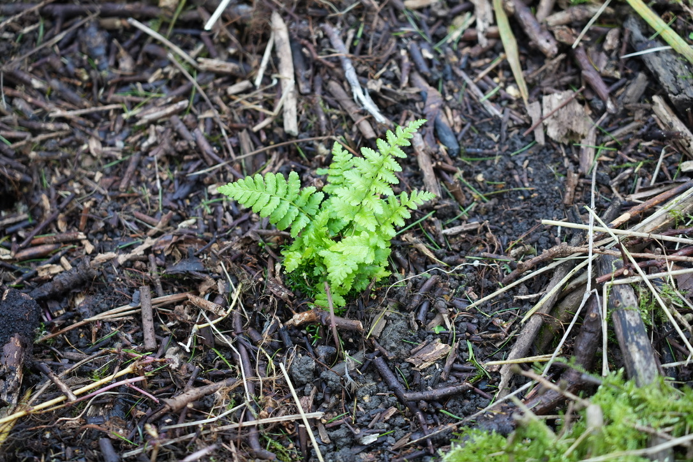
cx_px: 346
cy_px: 231
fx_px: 2021
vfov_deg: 13.0
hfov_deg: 19.5
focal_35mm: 105
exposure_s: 1/125
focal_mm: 105
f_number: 4
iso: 640
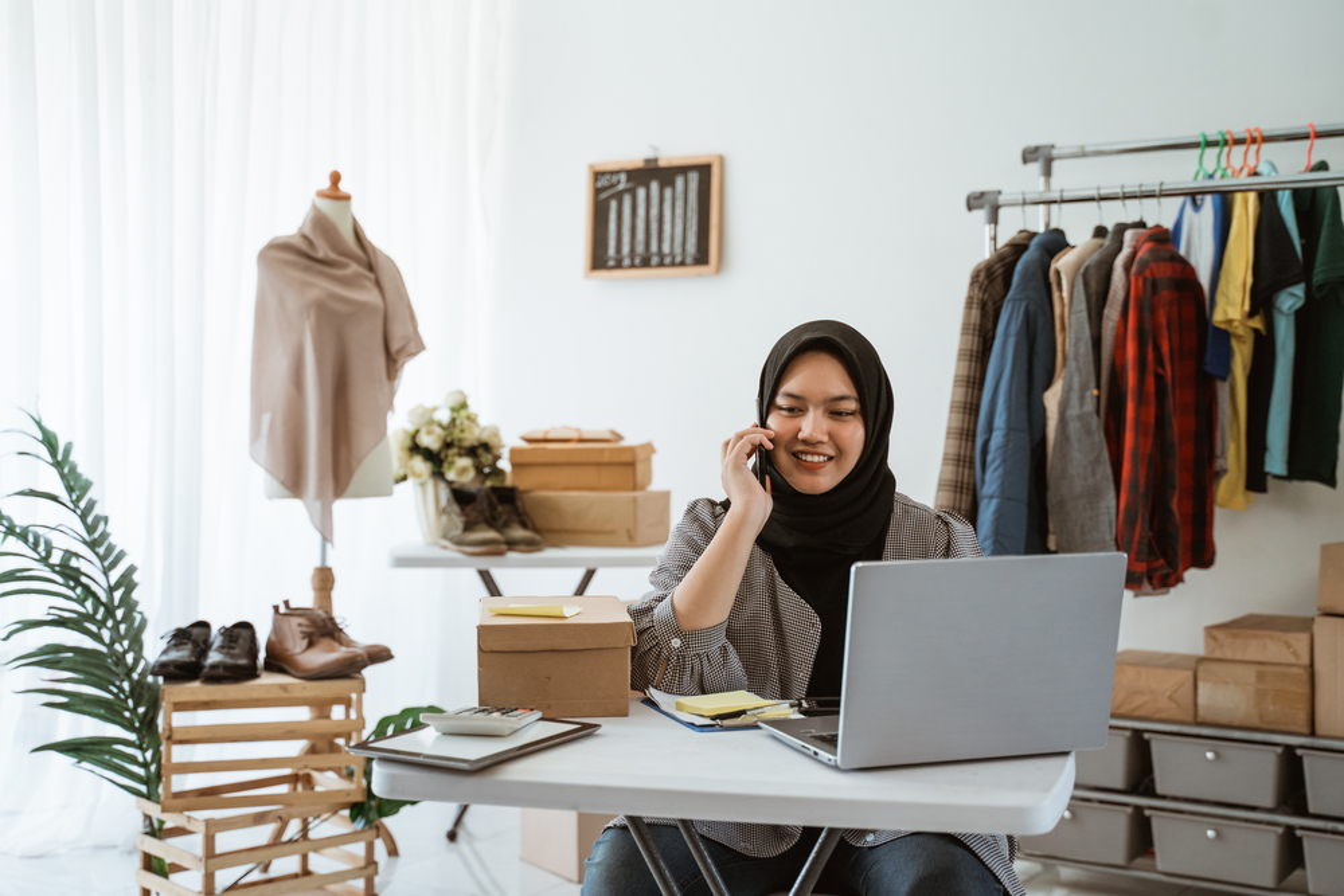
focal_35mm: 49
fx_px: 1829
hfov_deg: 40.3
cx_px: 672
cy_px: 448
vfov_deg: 27.5
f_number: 2.8
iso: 800
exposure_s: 1/200
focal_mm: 49
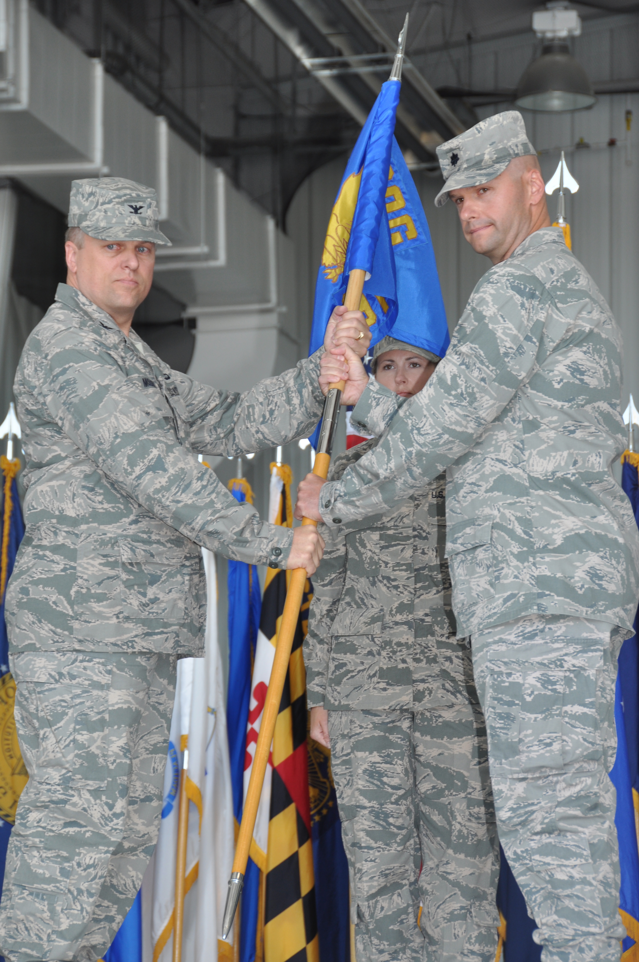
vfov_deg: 14.4
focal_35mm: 142
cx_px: 320
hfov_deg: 9.6
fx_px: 3804
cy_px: 481
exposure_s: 1/125
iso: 200
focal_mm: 95
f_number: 8
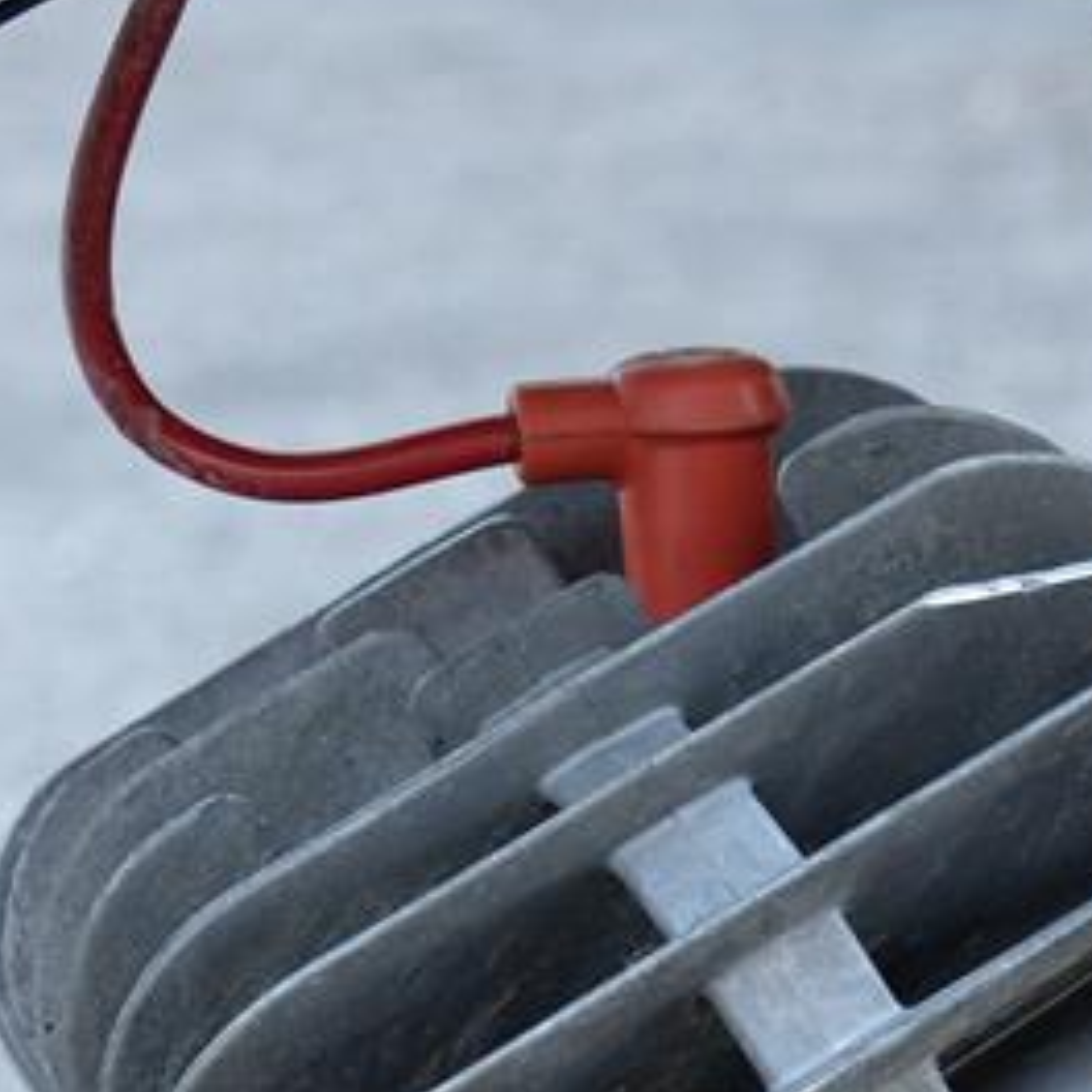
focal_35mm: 182
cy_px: 1398
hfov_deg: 9.4
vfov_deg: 9.4
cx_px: 1419
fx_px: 6496
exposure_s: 1/150
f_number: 4.5
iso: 200
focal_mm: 32.9
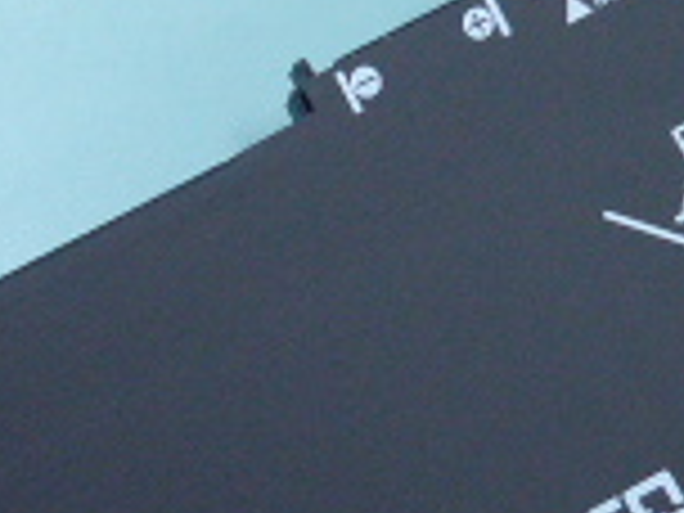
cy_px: 765
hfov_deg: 18.8
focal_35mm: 101
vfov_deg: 13.8
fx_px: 1996
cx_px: -32
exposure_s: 1/40
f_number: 3.3
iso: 400
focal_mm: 4.3
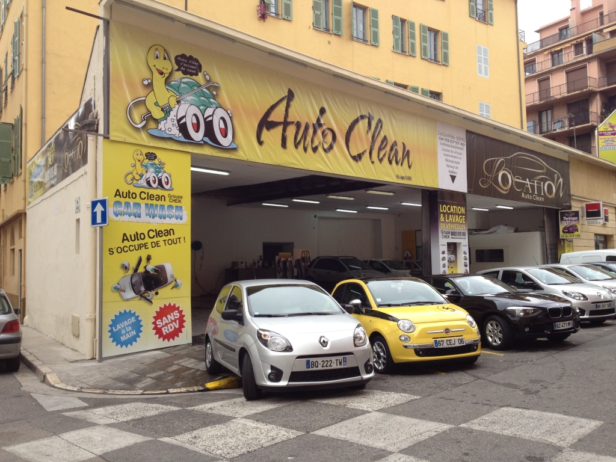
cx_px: 308
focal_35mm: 35
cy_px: 231
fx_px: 623
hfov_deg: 52.6
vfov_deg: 40.7
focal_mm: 4.28
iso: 64
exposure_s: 1/389
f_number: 2.4
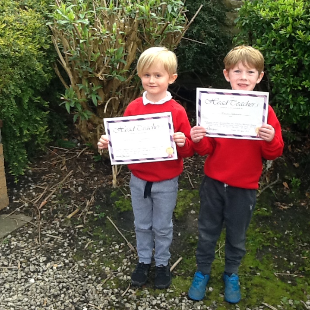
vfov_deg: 32.8
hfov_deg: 32.6
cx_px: 195
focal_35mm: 52
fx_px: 527
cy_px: 155
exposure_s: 1/195
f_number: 2.4
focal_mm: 2.03
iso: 40
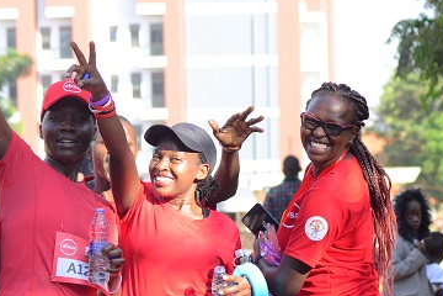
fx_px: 2461
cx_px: -12
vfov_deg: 6.9
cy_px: 254
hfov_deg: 10.2
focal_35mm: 200
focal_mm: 80
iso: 1000
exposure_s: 1/1000
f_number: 6.3
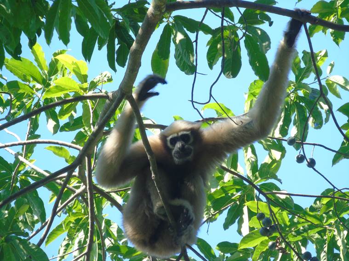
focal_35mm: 848
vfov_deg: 1.8
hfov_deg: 2.3
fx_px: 8548
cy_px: 130
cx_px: 174
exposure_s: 1/125
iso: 200
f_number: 6.1
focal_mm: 151
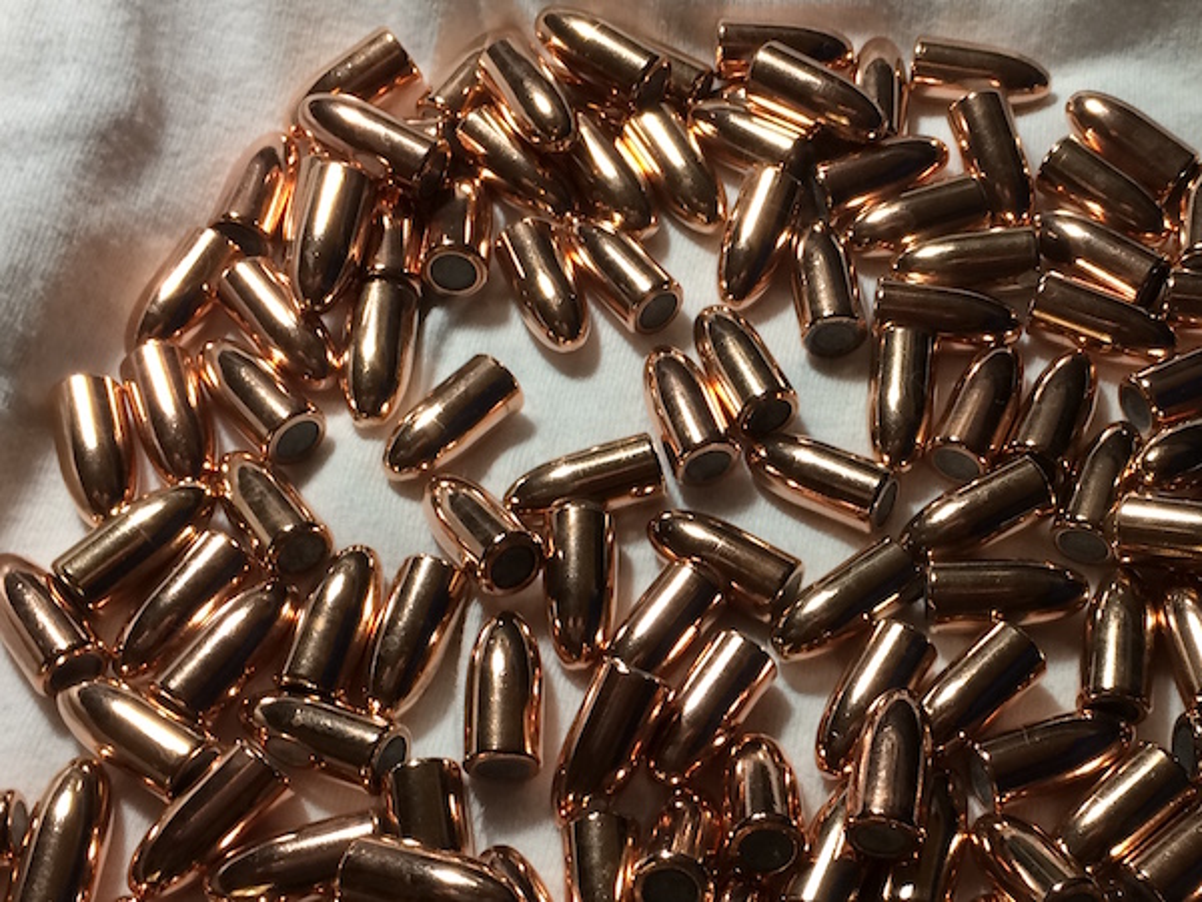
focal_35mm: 29
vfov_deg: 48.2
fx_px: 1007
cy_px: 451
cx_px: 601
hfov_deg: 61.7
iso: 40
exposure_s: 1/30
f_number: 2.2
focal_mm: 4.15
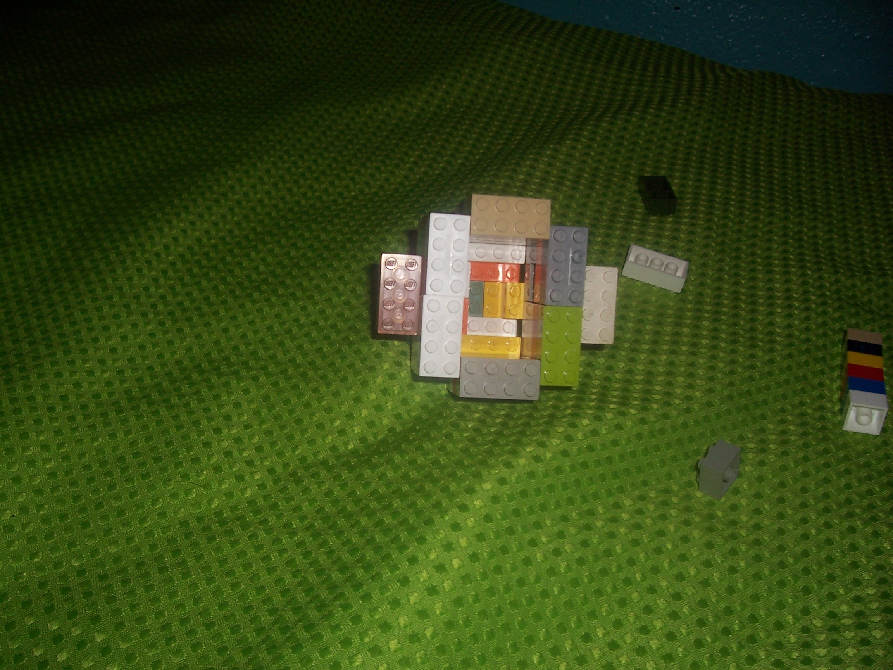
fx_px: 877
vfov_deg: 41.8
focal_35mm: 34
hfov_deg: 54.0
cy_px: 335
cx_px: 446
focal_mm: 5.6
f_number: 2.7
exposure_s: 1/60
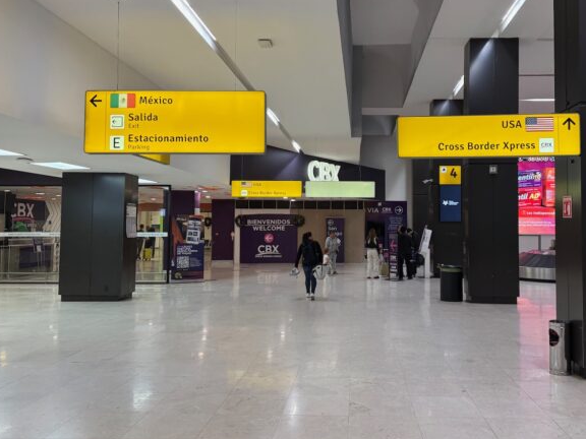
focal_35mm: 32
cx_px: 346
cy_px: 205
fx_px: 542
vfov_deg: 44.1
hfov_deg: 56.5
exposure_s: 1/120
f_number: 1.78
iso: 160
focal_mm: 6.76
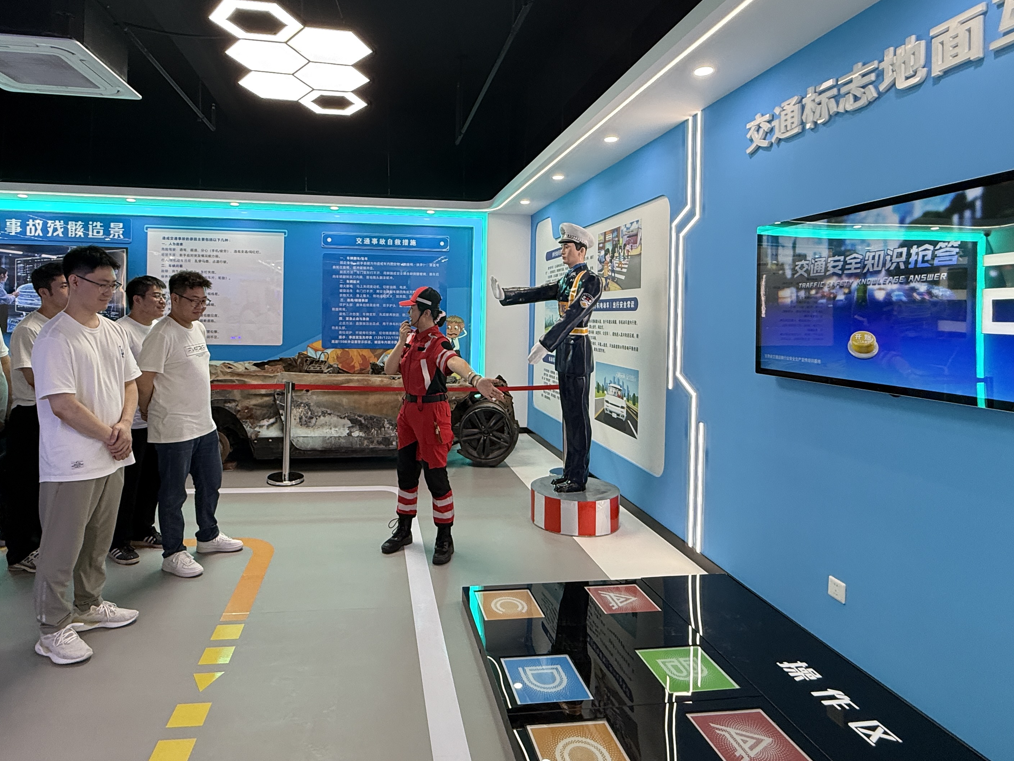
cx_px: 443
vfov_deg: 65.6
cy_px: 319
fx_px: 586
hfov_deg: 81.4
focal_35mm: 20
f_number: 2.2
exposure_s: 1/100
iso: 160
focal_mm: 2.22
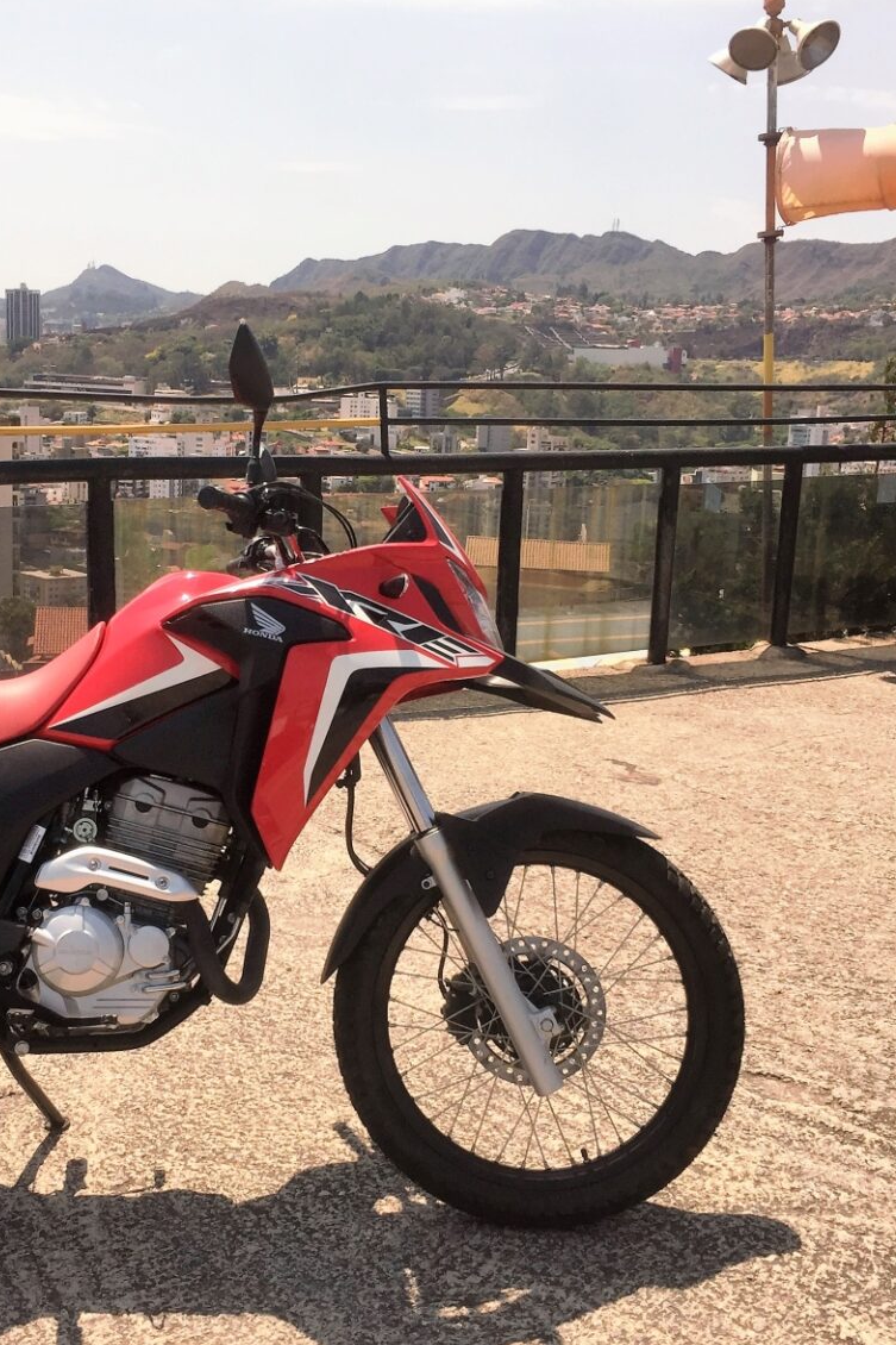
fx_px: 1531
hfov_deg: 32.3
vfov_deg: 47.4
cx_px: 296
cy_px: 678
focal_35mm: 41
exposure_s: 1/2639
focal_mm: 4.15
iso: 40
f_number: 2.2
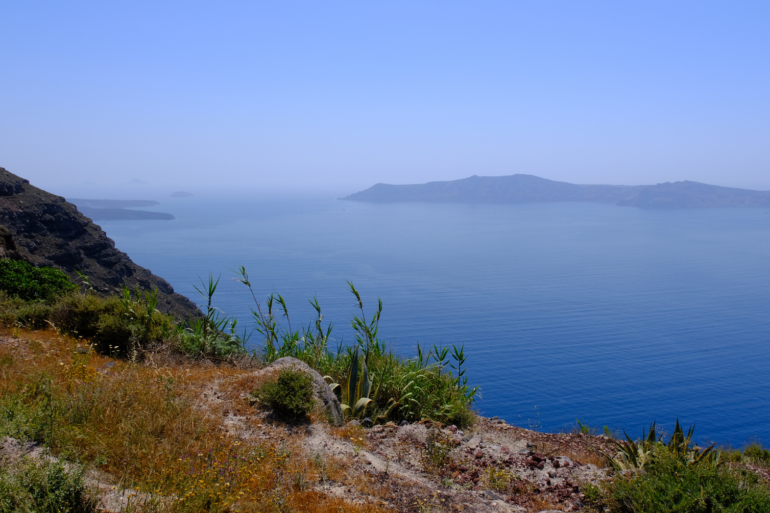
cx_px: 390
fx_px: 620
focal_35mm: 29
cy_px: 275
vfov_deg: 45.0
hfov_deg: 63.6
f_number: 11
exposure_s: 1/400
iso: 200
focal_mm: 18
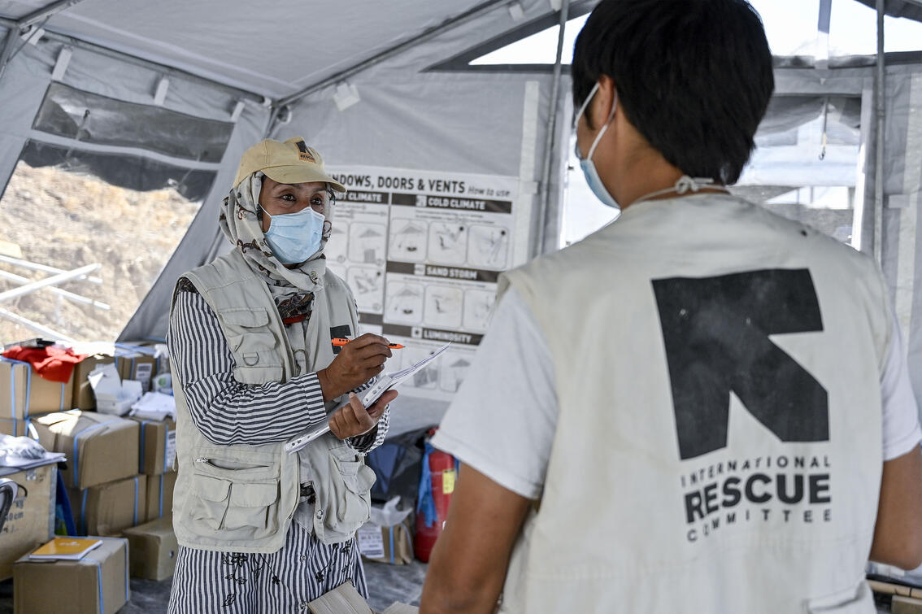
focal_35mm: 42
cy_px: 307
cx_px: 461
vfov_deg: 31.9
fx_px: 1075
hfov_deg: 46.4
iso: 400
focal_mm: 42
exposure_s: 1/1000
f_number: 4
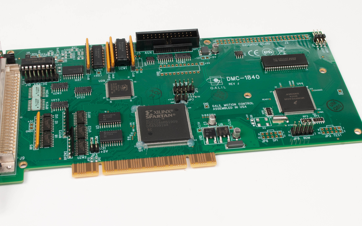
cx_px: 177
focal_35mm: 64
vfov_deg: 20.3
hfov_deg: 32.0
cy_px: 108
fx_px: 631
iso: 200
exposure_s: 1/40
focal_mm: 32
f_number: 13
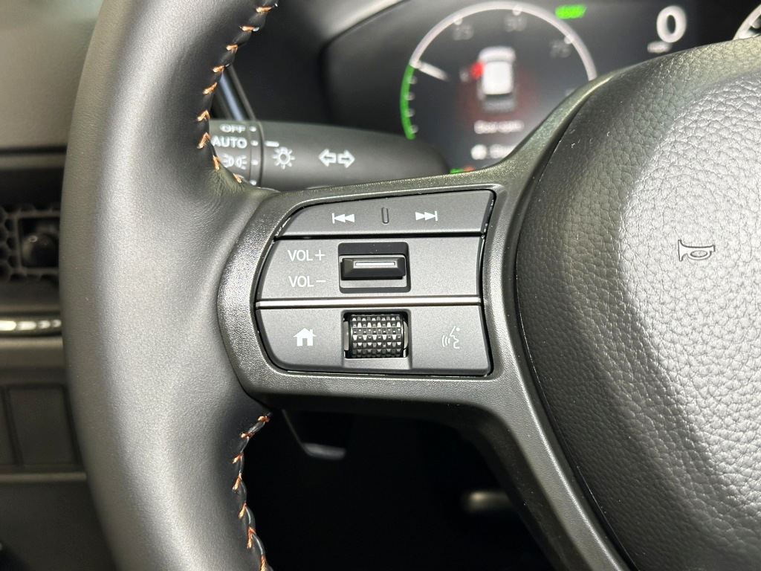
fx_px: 1055
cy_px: 286
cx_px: 380
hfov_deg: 39.7
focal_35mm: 48
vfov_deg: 30.3
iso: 400
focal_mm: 6.86
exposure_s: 1/40
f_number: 1.78
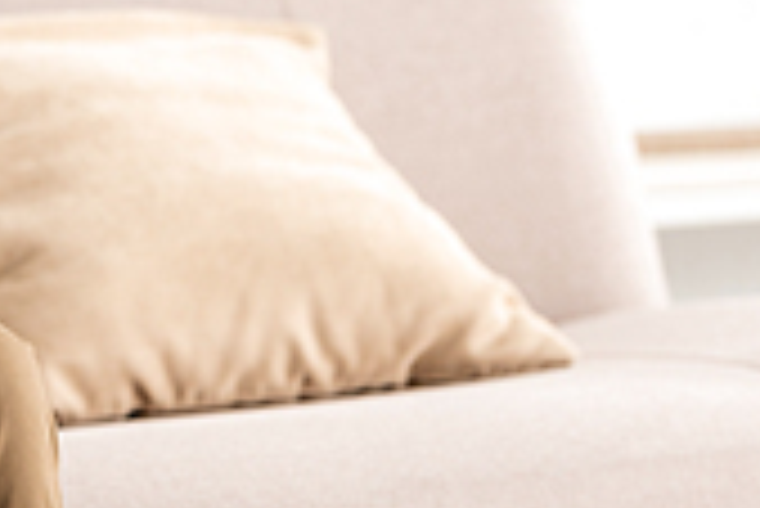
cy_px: -157
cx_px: -247
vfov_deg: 4.6
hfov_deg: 6.9
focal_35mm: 295
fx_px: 6233
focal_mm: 100
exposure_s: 1/200
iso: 125
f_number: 3.5
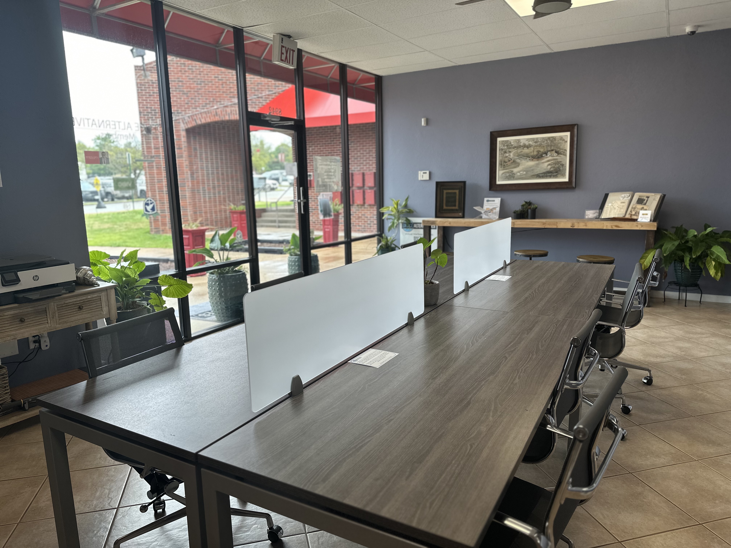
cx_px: 366
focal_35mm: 24
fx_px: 507
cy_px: 274
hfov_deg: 71.6
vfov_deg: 56.8
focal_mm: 6.86
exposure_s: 1/202
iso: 64
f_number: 1.78
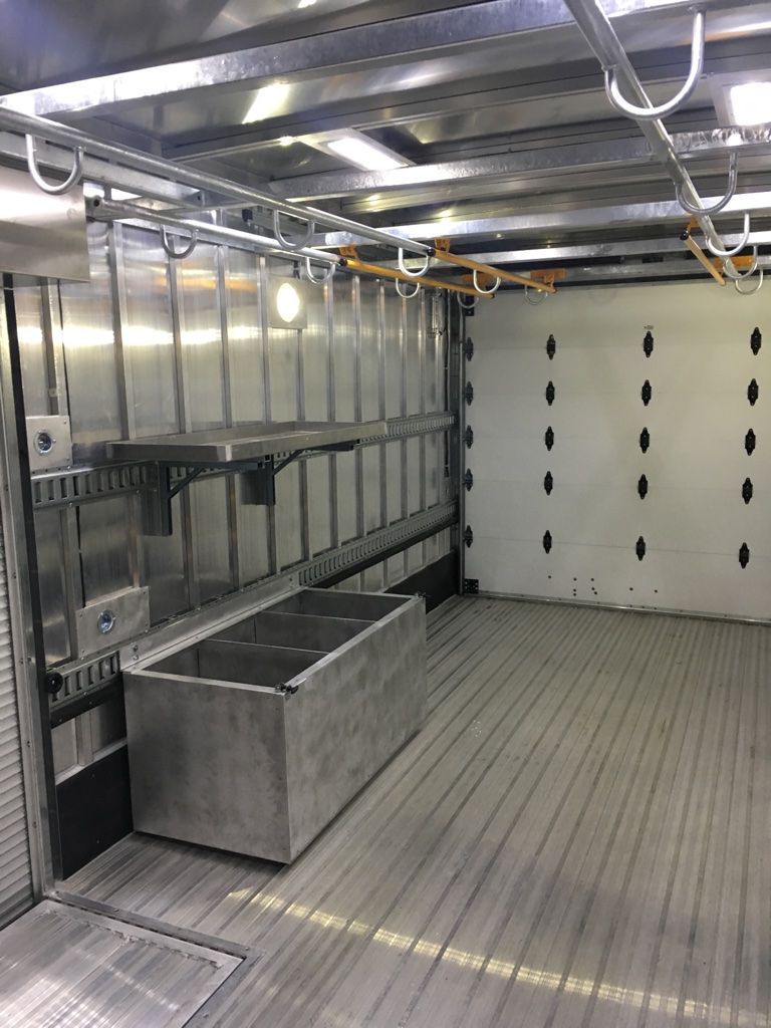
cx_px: 386
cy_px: 514
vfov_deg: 61.7
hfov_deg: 48.2
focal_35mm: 29
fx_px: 861
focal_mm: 4.15
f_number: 2.2
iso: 100
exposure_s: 1/30
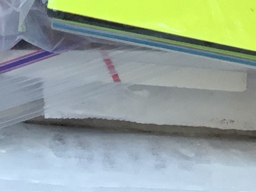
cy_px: -387
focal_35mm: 199
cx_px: -114
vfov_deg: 6.7
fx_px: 1472
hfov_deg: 9.7
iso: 25
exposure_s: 1/164
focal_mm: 3.3
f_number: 2.4
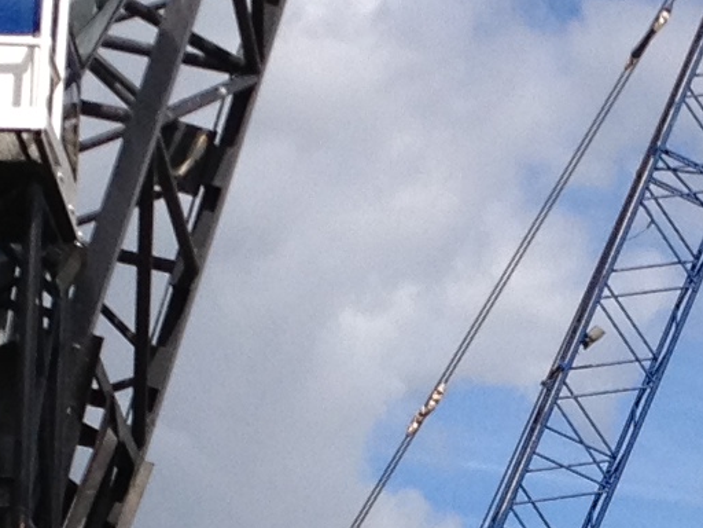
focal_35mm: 223
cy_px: 544
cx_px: 625
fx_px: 4529
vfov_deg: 6.6
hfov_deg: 8.8
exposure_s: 1/2123
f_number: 2.4
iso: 50
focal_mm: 4.28
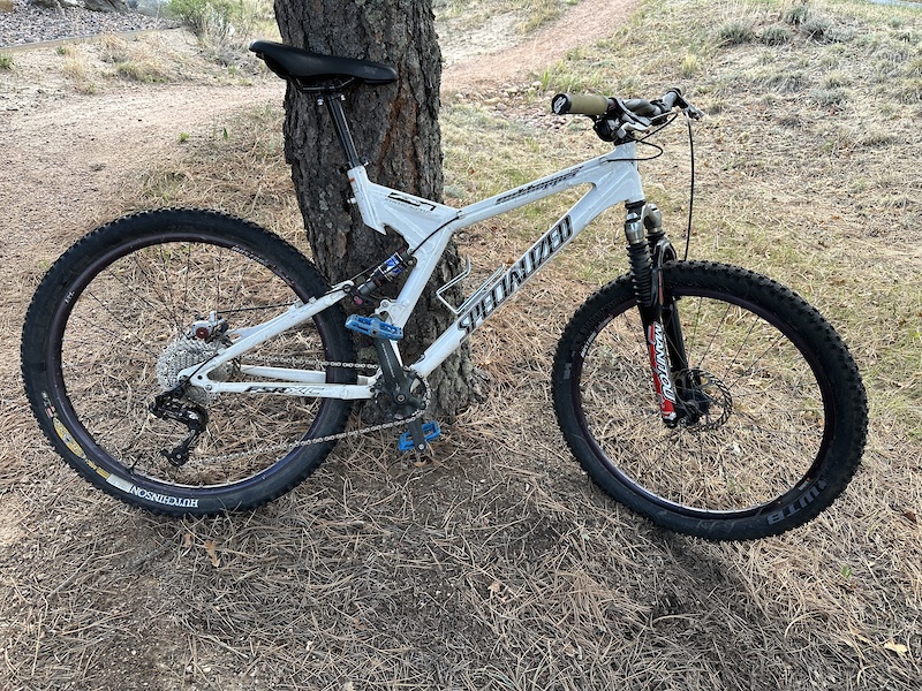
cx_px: 461
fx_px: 639
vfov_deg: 56.8
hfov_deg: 71.6
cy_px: 346
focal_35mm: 24
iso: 100
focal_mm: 6.86
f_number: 1.78
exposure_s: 1/121
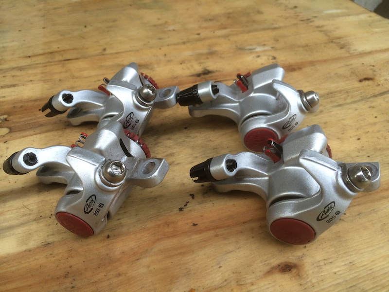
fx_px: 337
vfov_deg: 46.8
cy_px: 146
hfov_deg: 60.0
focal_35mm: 30
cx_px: 194
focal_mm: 4.12
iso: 50
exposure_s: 1/120
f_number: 2.2
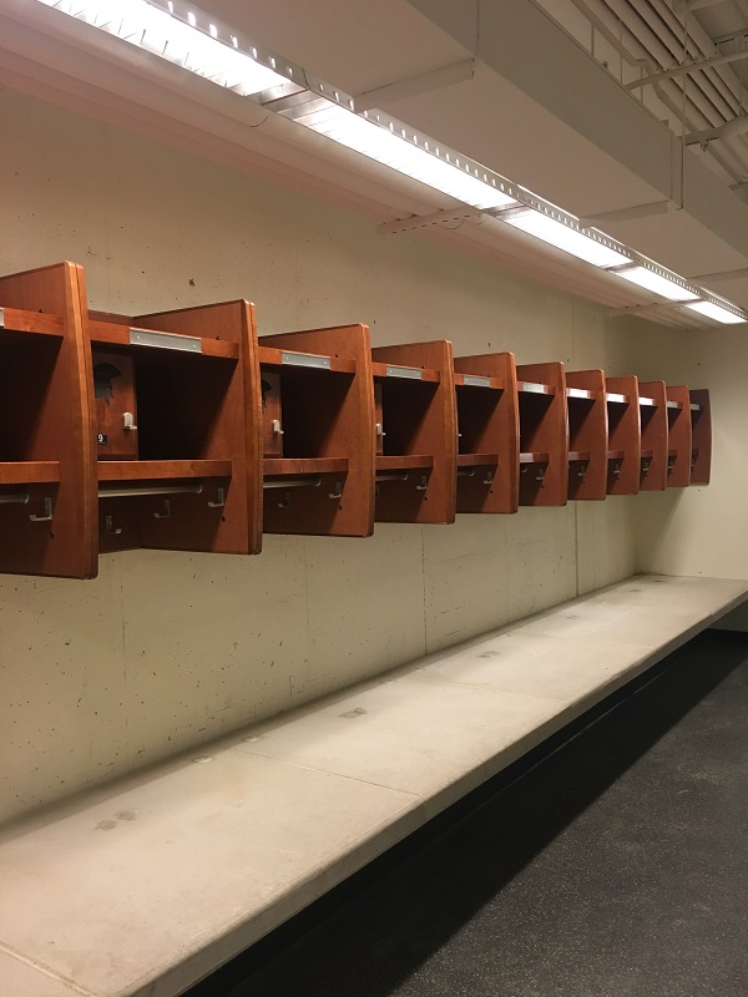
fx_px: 836
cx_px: 374
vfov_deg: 61.7
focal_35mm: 29
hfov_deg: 48.2
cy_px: 498
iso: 125
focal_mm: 4.15
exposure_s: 1/33
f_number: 2.2
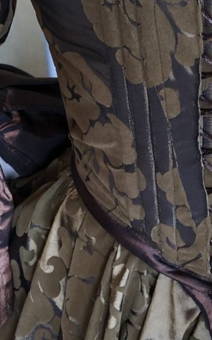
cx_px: 245
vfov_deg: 28.3
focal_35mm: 71
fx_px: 657
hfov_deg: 17.6
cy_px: 59
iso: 64
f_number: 1.8
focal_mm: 4
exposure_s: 1/15
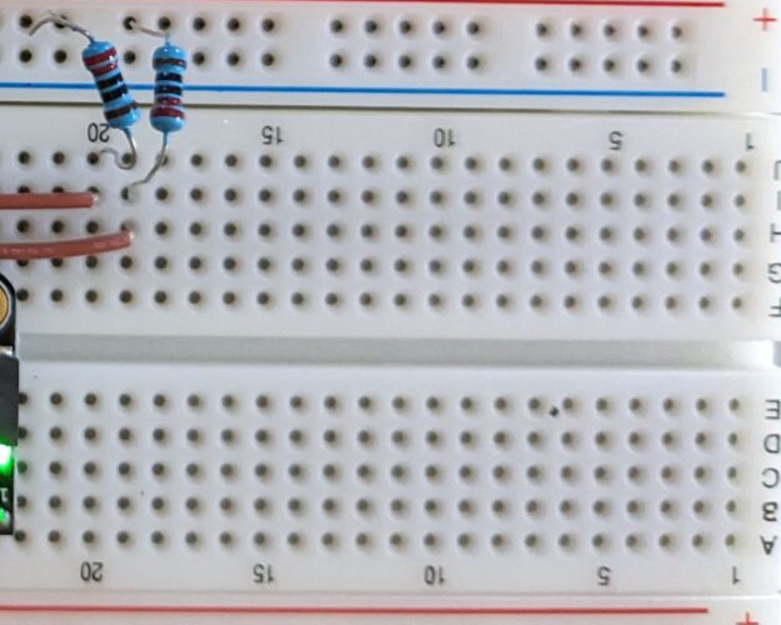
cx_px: -381
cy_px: 49
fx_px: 1872
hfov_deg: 20.3
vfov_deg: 18.6
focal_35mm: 81
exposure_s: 1/120
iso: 818
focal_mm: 4.38
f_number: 1.73
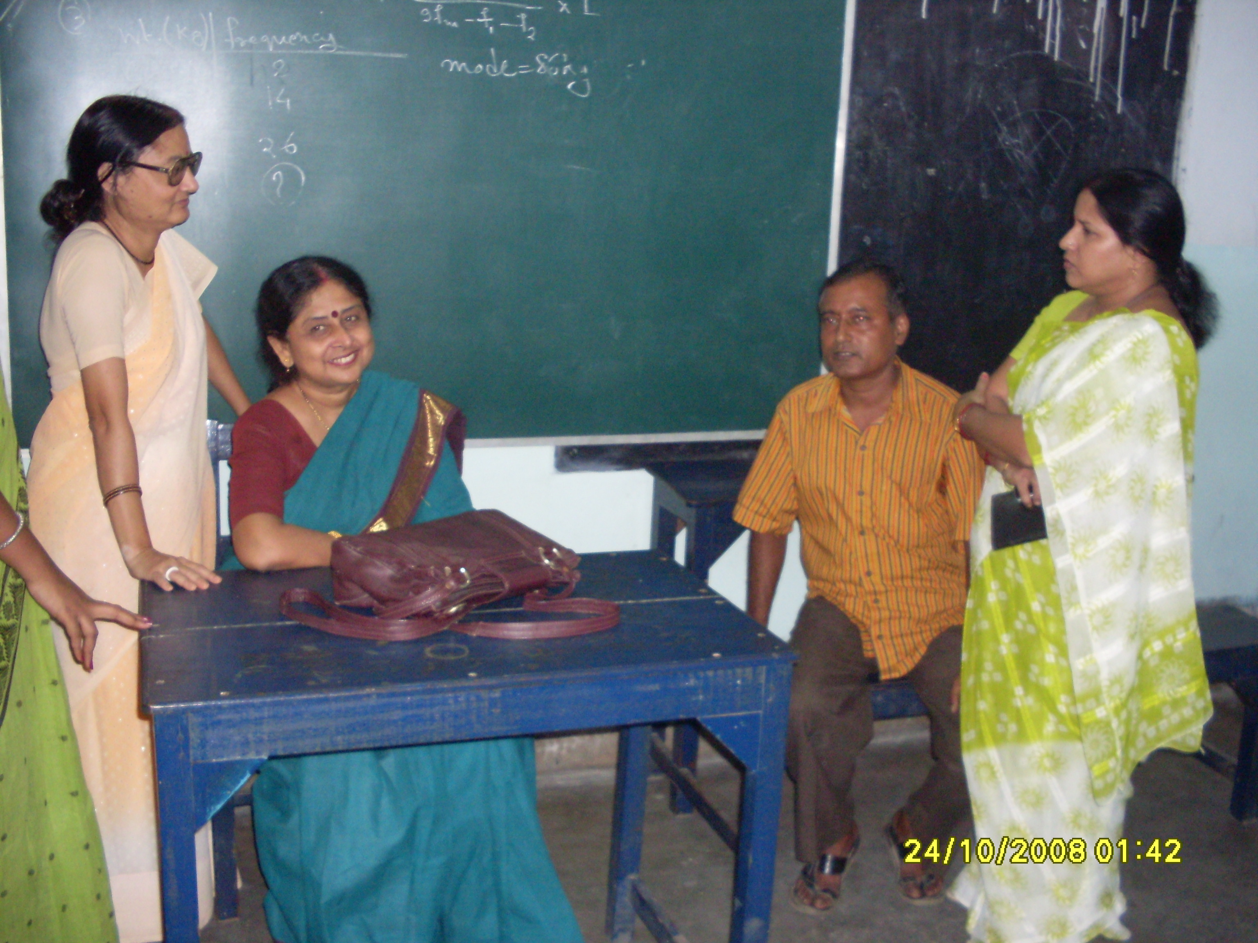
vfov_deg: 37.7
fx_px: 1381
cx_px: 629
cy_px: 472
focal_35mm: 38
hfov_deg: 49.0
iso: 240
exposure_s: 1/45
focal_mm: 6.3
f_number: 2.8
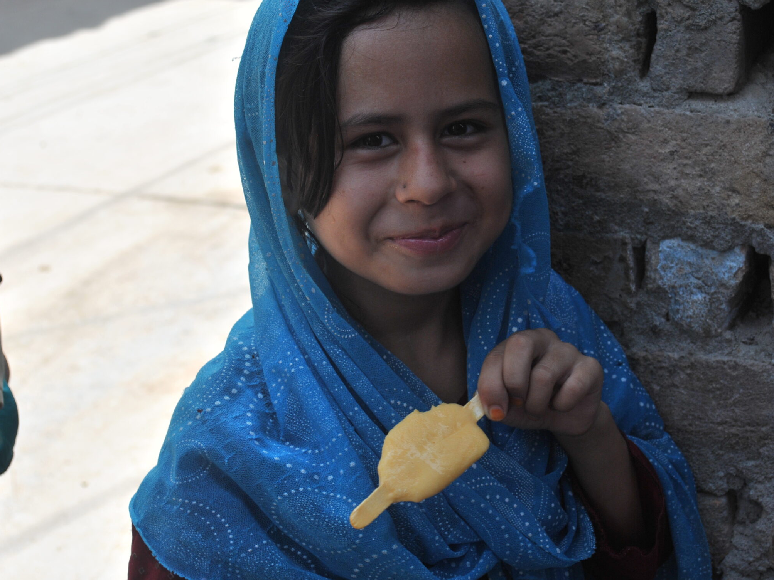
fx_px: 1565
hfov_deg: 27.7
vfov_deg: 21.0
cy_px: 282
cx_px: 449
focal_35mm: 70
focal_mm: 38
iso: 100
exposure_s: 1/160
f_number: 6.3
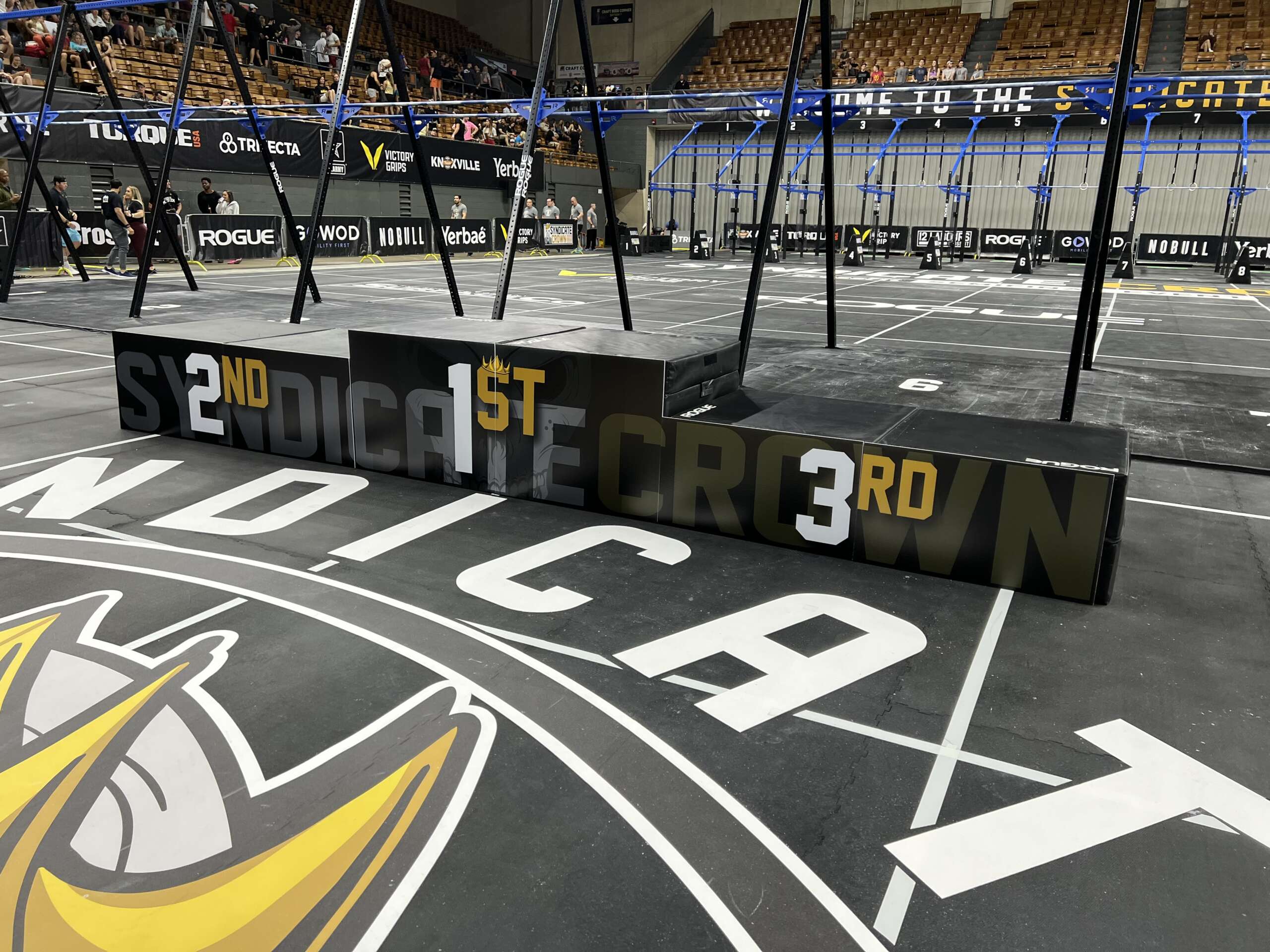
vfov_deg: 53.1
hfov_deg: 67.3
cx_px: 635
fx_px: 954
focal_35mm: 26
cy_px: 476
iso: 125
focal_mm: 5.7
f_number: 1.5
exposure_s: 1/120
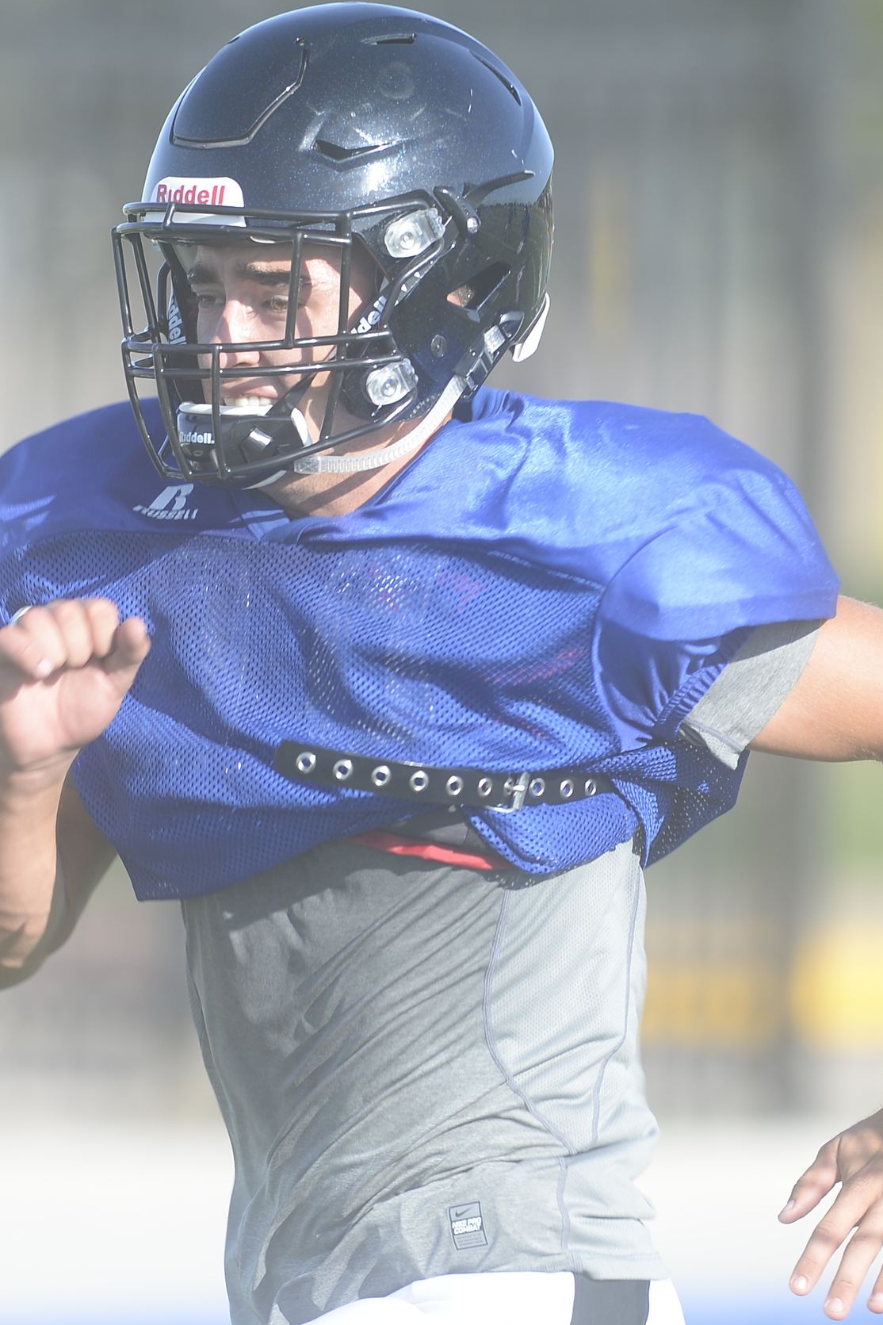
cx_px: 427
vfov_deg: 5.7
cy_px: 689
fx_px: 13207
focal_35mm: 359
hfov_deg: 3.8
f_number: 3.5
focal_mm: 300
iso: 125
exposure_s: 1/500
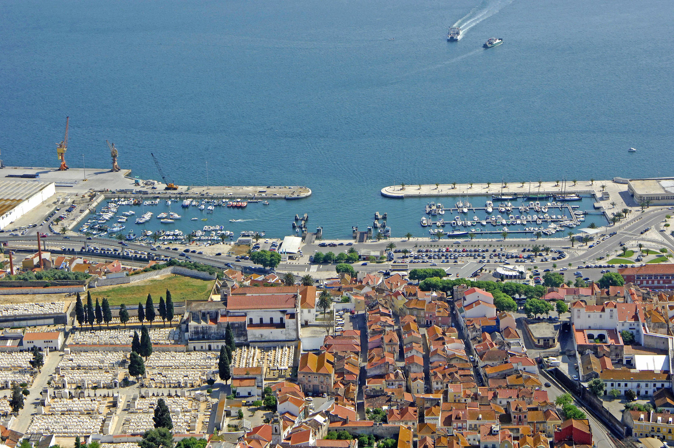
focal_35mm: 75
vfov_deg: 18.1
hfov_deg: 27.0
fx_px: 1402
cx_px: 337
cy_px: 224
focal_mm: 50
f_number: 8
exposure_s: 1/1000
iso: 400
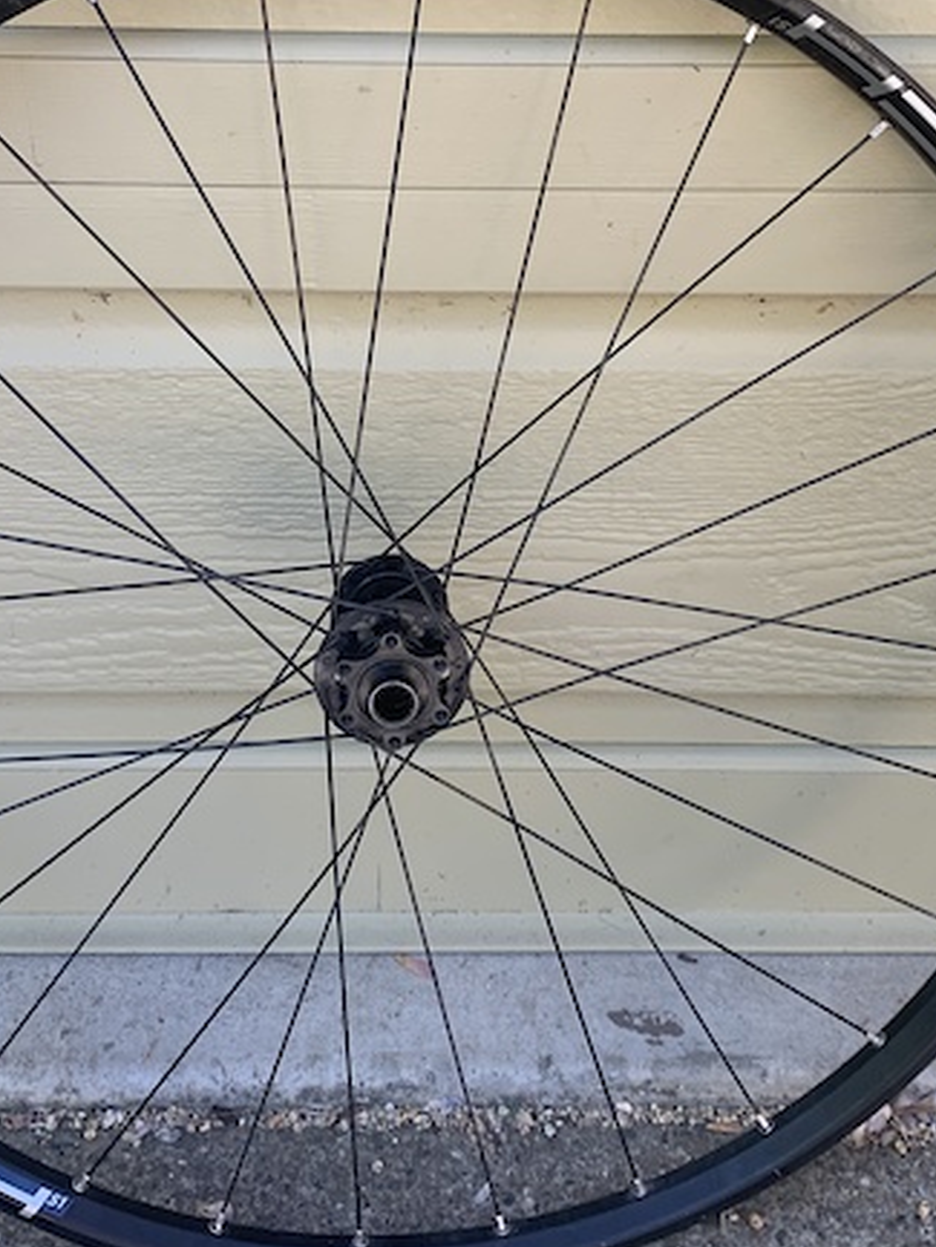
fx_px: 1730
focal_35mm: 48
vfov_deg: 39.1
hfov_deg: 30.3
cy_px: 406
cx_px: 455
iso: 25
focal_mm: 4.25
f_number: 1.8
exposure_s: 1/122
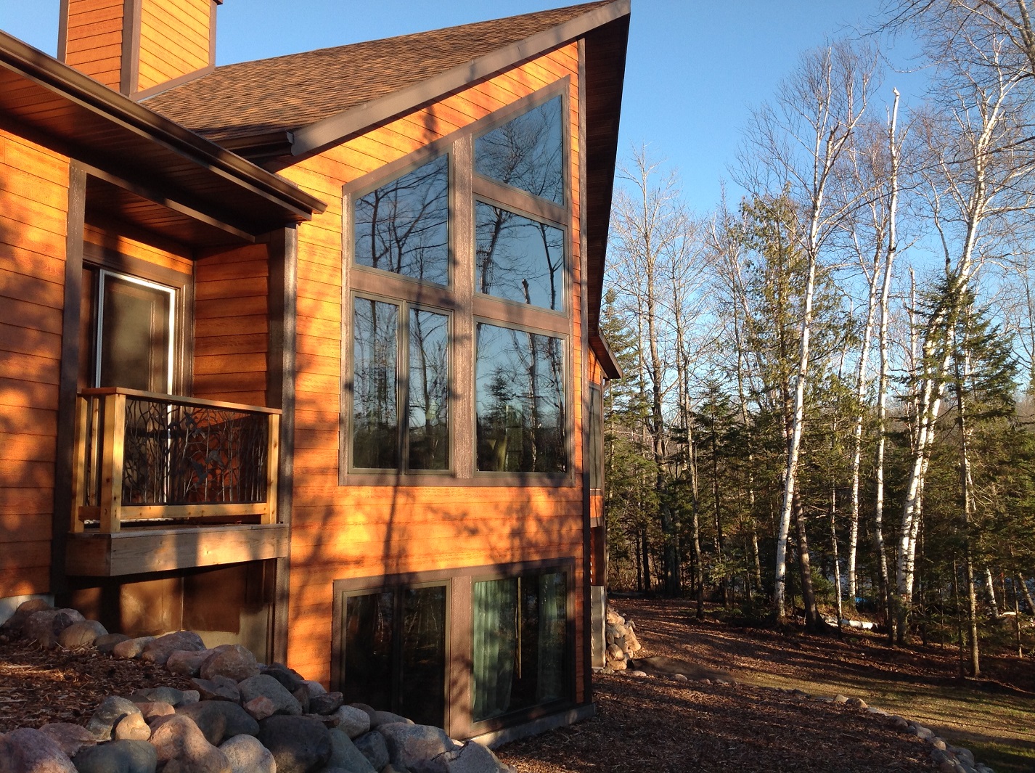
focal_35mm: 35
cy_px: 386
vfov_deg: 40.6
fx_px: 1045
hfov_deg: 52.7
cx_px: 518
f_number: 2.4
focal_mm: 4.28
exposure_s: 1/487
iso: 50
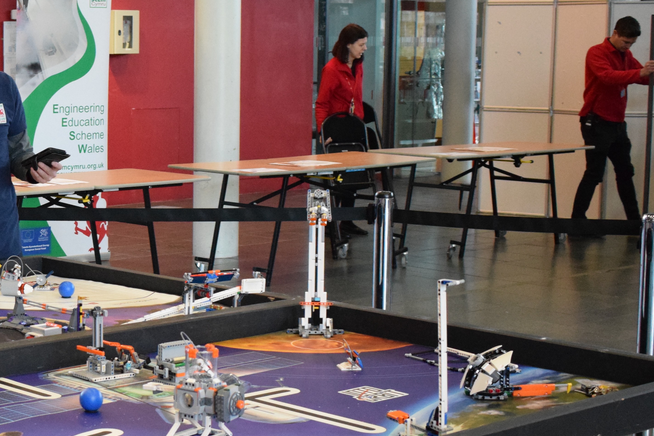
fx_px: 1489
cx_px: -23
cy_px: 236
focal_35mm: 82
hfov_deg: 23.6
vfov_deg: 16.6
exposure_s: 1/160
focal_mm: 26
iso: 3200
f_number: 5
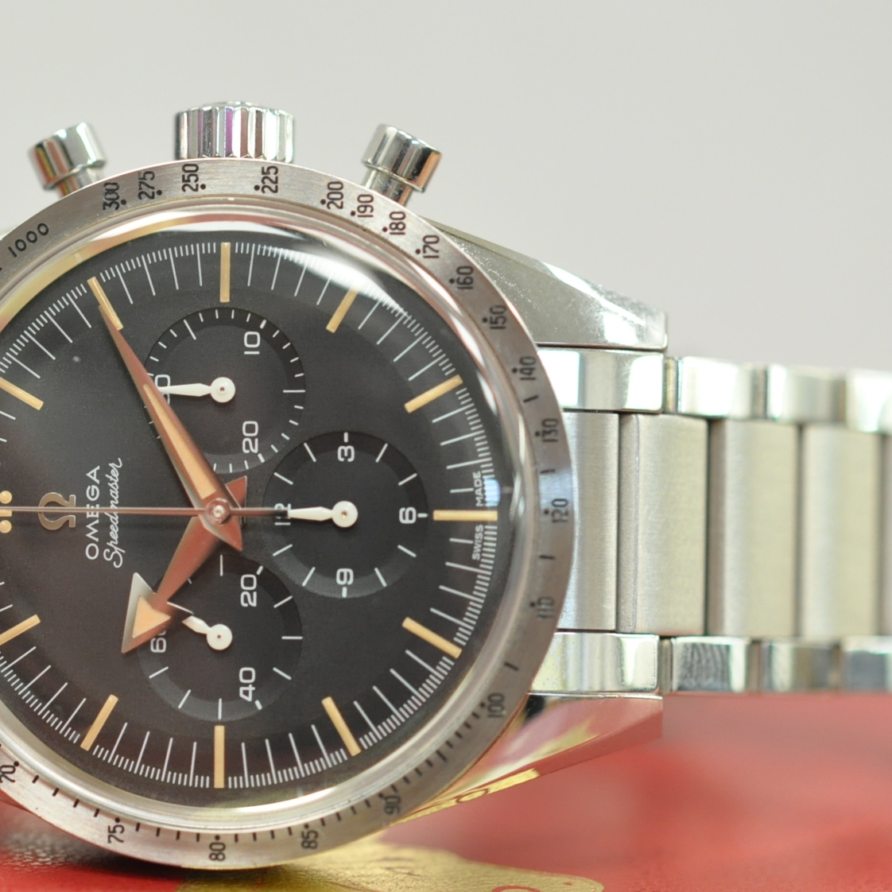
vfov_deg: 12.0
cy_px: 538
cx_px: 245
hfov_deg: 11.9
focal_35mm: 146
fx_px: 4256
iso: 1100
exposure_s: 1/125
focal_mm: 60
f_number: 4
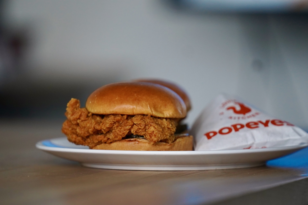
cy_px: 102
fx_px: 2565
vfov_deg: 4.6
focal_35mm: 300
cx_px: 154
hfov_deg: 6.9
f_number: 2.8
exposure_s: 1/320
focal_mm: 200
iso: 1600
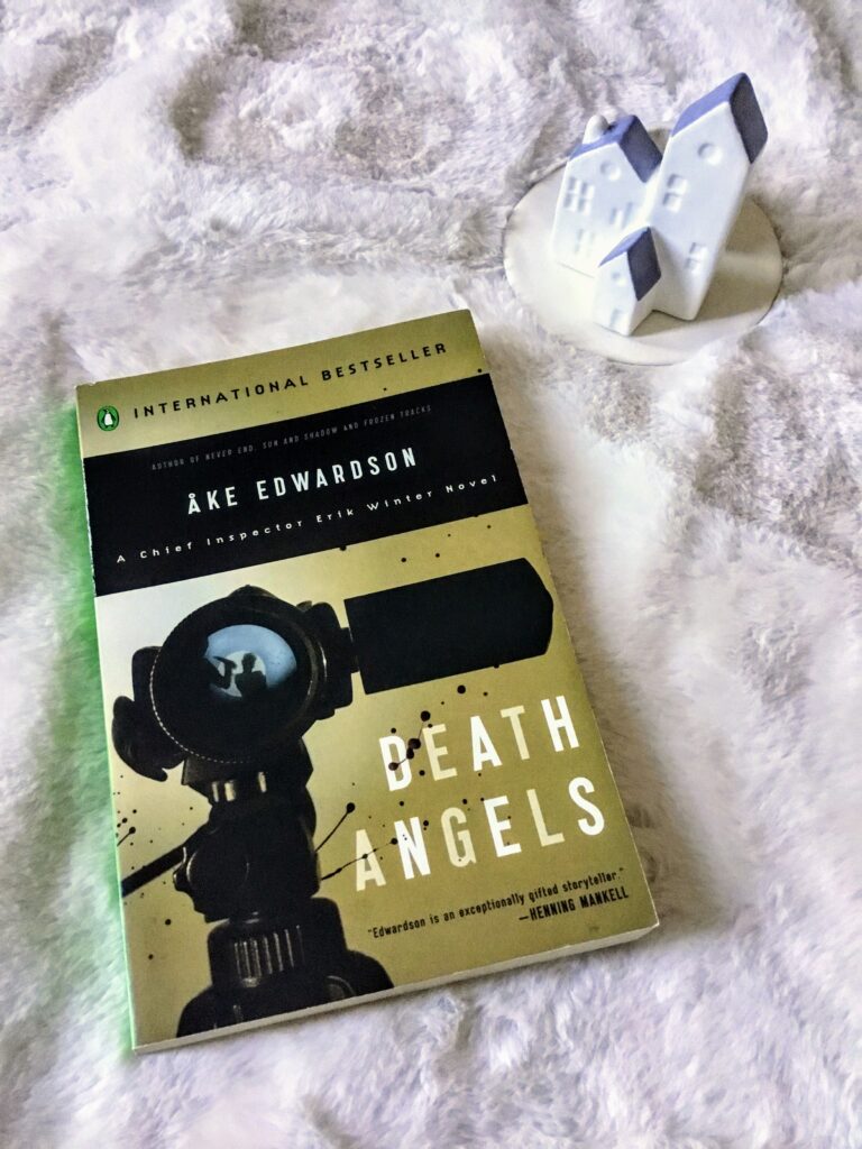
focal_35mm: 31
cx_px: 431
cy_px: 574
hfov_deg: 45.4
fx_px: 1029
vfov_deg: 58.4
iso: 250
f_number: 2.4
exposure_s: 1/30
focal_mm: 3.3
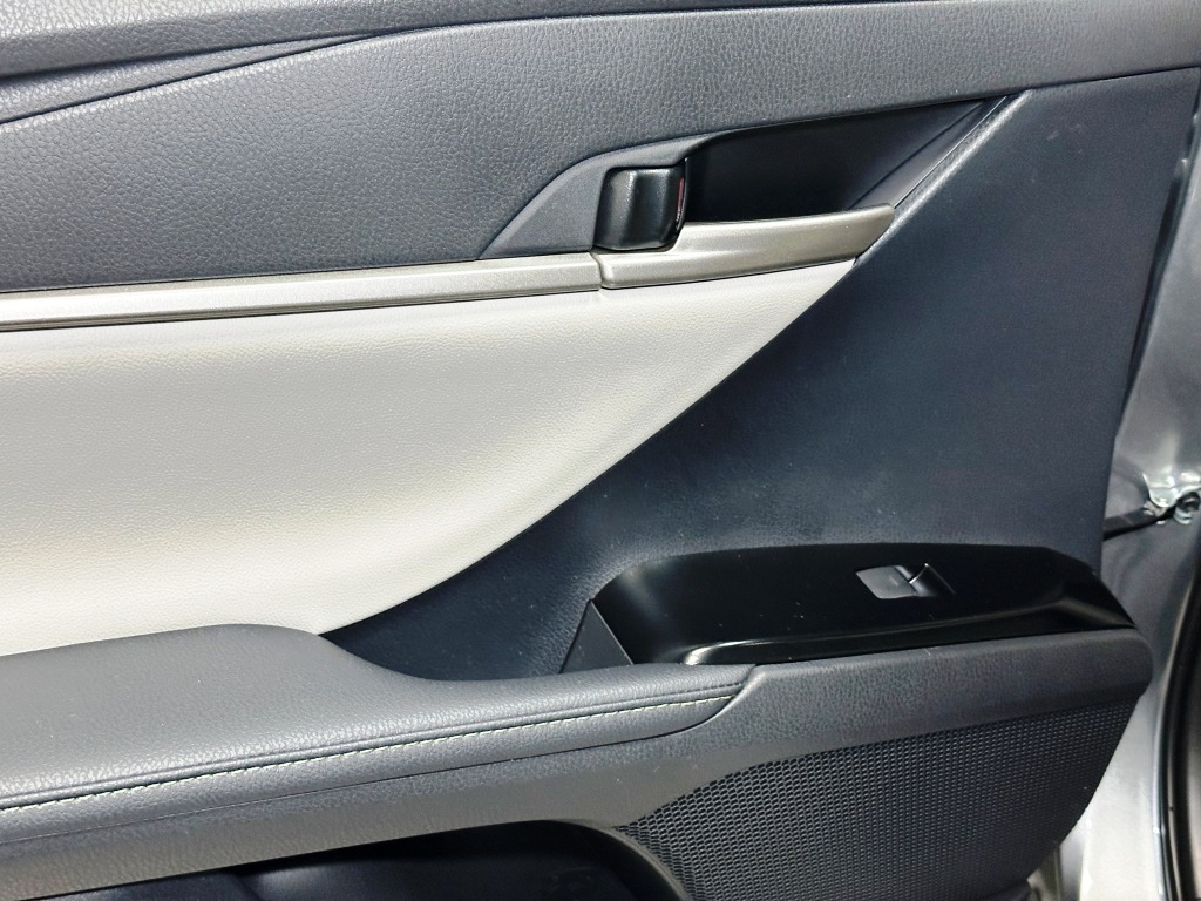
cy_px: 450
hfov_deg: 39.7
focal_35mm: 48
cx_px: 600
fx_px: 1665
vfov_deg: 30.3
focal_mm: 6.86
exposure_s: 1/40
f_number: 1.78
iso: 500
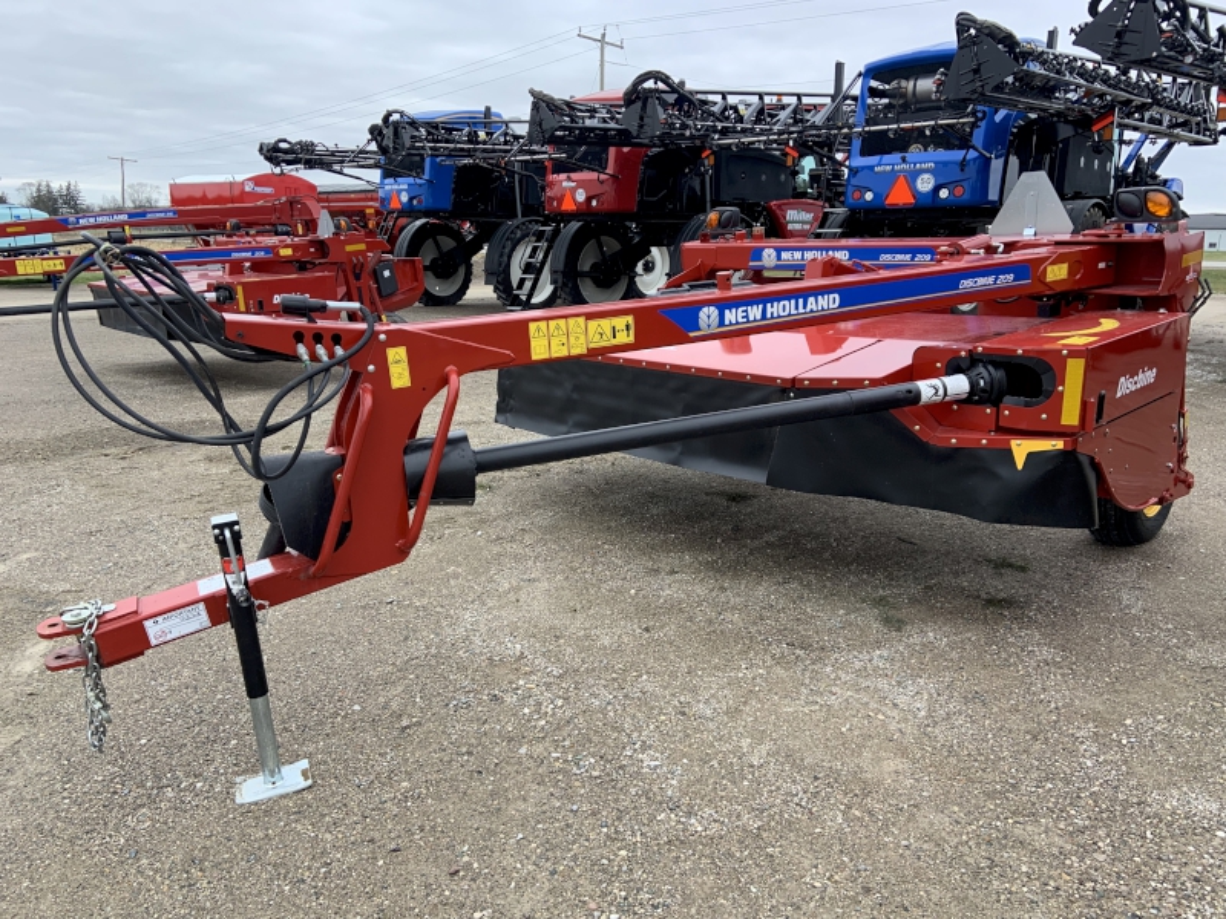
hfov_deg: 67.3
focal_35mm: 26
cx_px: 613
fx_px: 921
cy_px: 460
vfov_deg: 53.1
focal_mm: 4.25
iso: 64
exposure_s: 1/121
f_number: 1.8
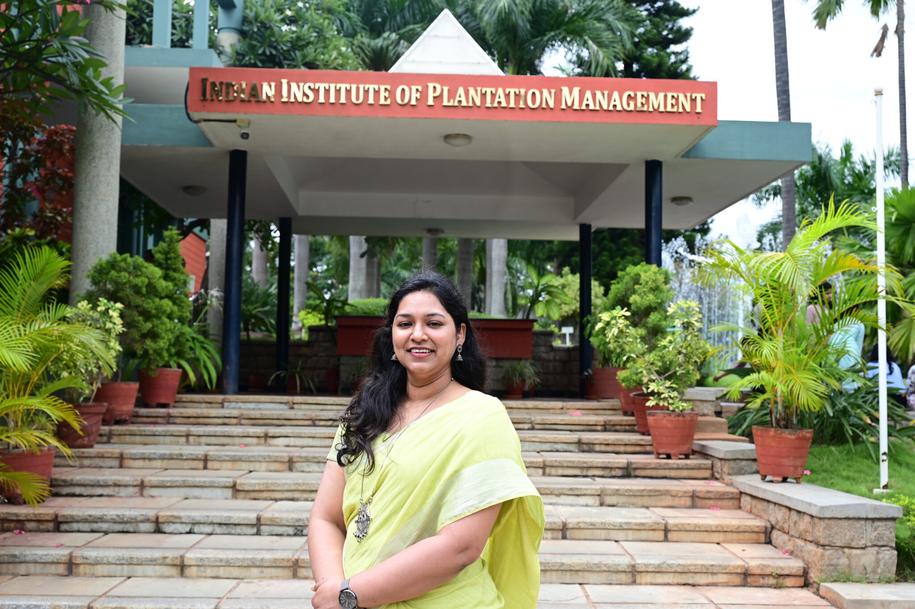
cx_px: 458
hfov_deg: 48.5
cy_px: 304
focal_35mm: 40
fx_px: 1016
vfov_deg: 33.4
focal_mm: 40
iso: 125
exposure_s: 1/125
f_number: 5.6
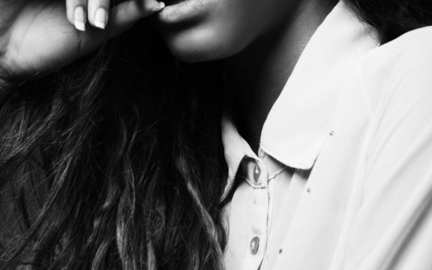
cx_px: 215
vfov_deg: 7.5
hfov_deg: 12.1
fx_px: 2046
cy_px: 22
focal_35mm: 174
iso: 200
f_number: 10
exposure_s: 1/250
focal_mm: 75
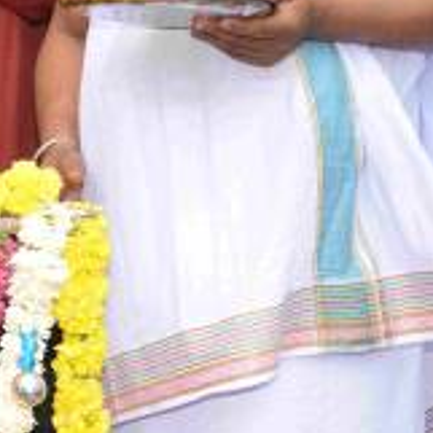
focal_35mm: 108
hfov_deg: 14.5
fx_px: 1528
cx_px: -301
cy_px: -38
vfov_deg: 15.7
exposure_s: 1/125
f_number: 6.3
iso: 200
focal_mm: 31
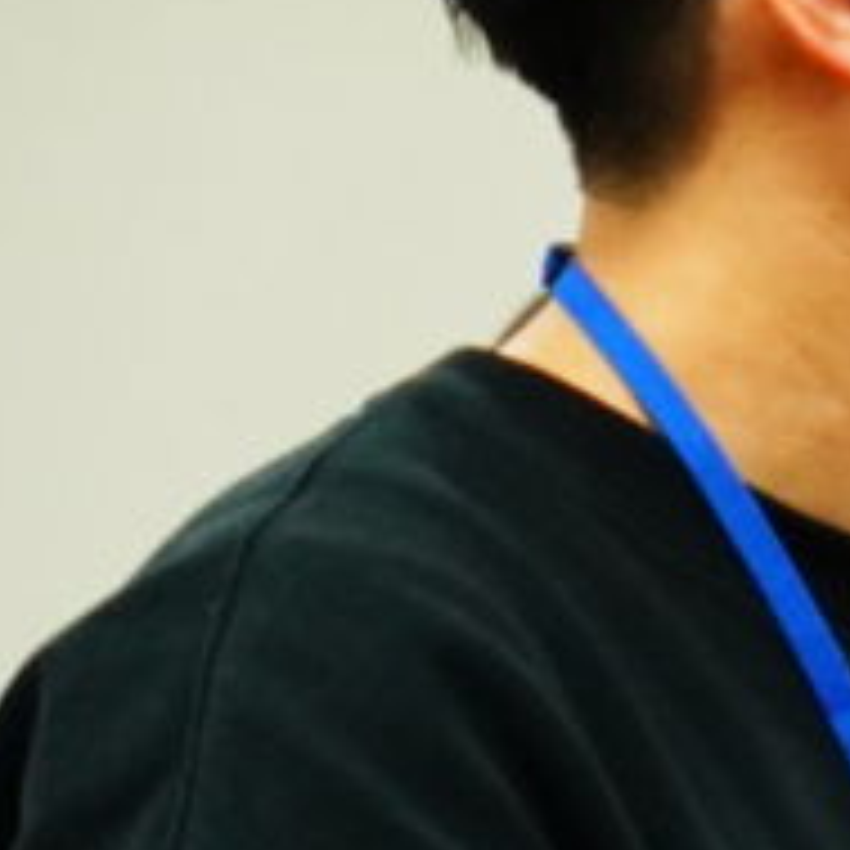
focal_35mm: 455
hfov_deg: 3.6
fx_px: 12640
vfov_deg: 3.8
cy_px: 1264
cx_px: 3404
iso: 640
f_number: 2.8
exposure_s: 1/125
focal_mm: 44
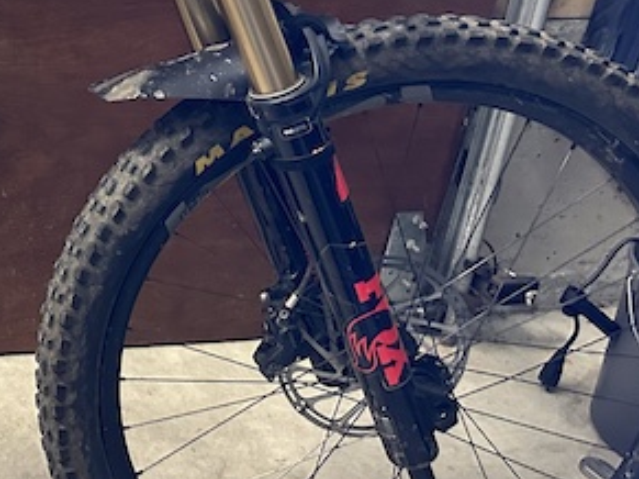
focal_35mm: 66
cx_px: -191
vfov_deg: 21.7
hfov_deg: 25.4
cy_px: 46
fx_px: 1218
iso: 800
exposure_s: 1/40
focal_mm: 6.86
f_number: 1.78
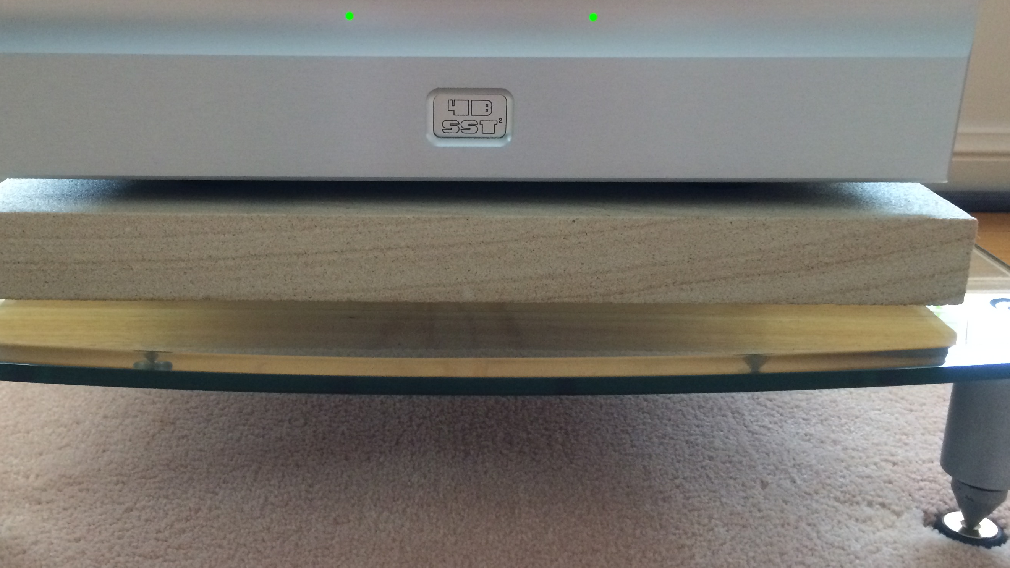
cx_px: 442
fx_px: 1044
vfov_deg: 30.4
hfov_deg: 51.5
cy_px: 291
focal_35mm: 39
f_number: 2.2
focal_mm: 4.15
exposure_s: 1/33
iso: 320
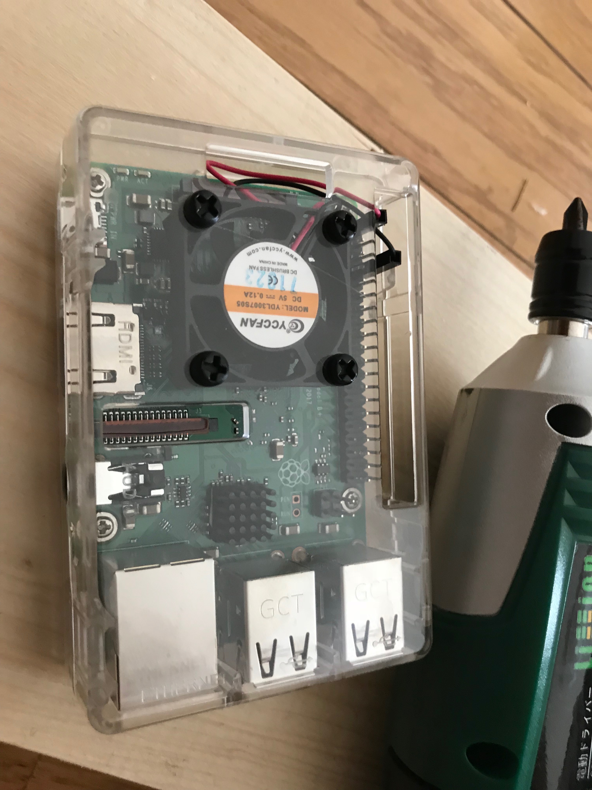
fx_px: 638
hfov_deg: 49.7
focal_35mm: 28
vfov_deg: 63.4
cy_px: 395
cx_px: 296
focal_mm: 3.99
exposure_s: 1/15
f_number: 1.8
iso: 50
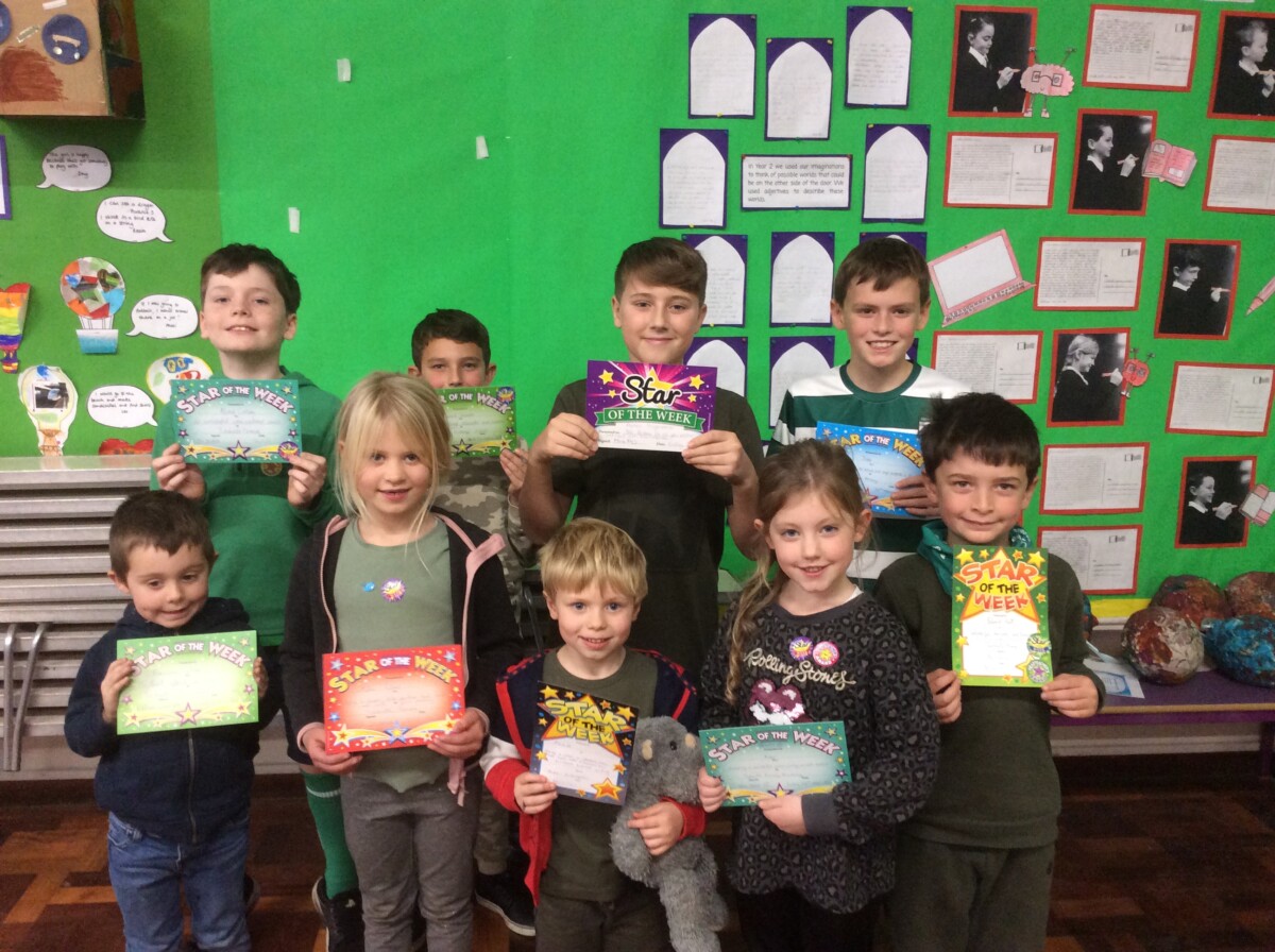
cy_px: 476
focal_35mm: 32
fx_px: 1177
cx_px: 638
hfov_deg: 56.9
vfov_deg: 44.0
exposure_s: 1/25
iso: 160
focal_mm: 3.3
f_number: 2.4
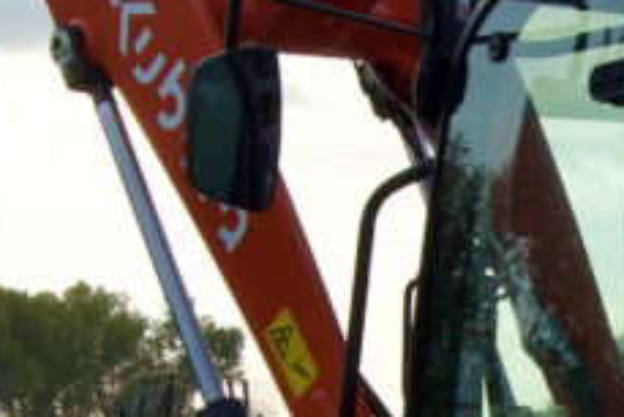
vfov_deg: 5.7
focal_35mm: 241
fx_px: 4180
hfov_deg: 8.4
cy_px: 559
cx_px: 790
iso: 200
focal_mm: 24
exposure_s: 1/320
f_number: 9
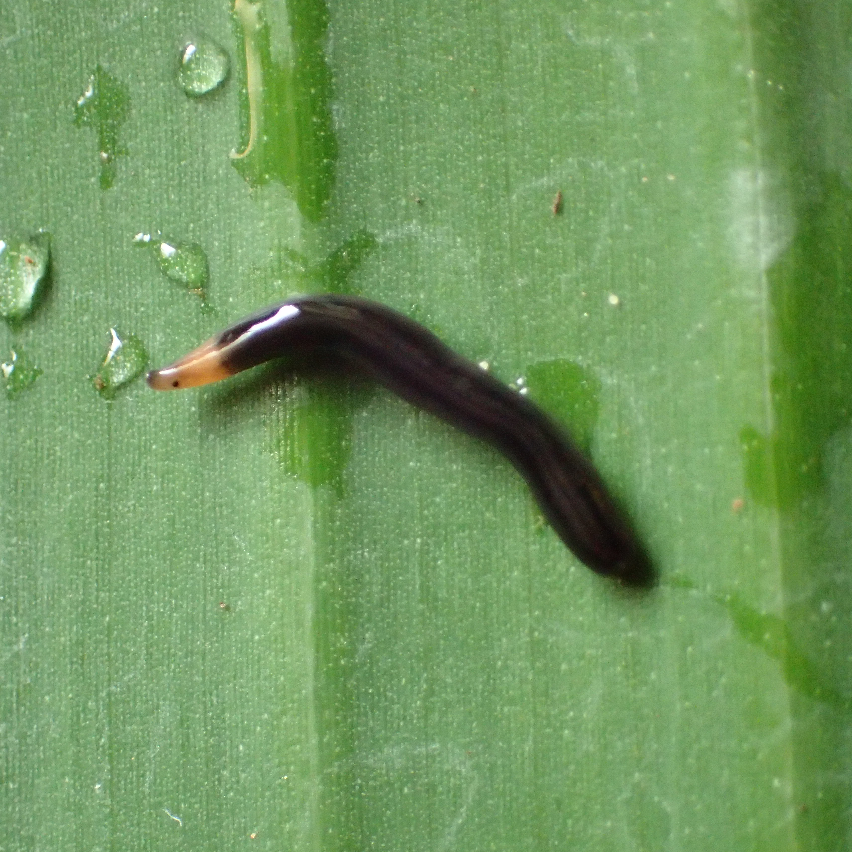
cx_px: 406
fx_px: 2450
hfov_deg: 19.7
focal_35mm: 88
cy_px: 427
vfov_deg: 19.7
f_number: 4.2
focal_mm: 13.47
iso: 1600
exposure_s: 1/60
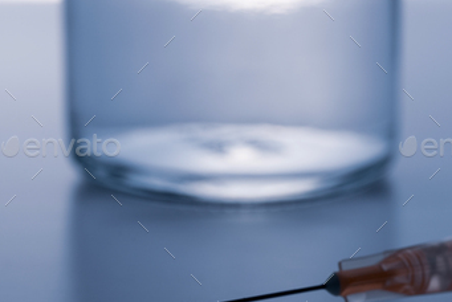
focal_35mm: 121
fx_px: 1520
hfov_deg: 16.9
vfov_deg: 11.3
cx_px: 256
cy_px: 209
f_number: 11
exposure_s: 1/160
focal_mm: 70
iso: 100
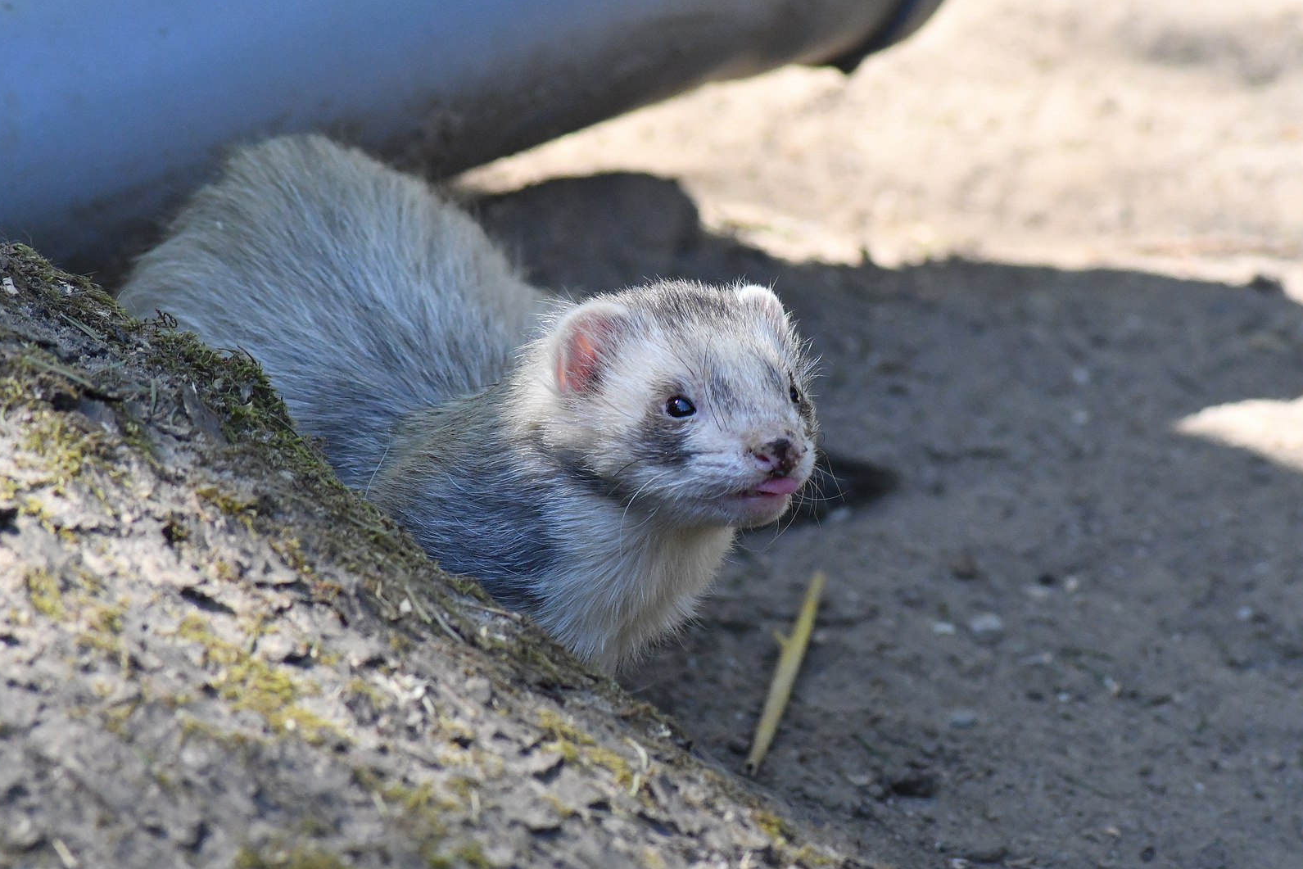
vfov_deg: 4.9
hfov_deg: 7.3
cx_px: 654
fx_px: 10207
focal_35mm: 282
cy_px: 428
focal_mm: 185
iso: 4000
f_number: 8
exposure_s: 1/2000
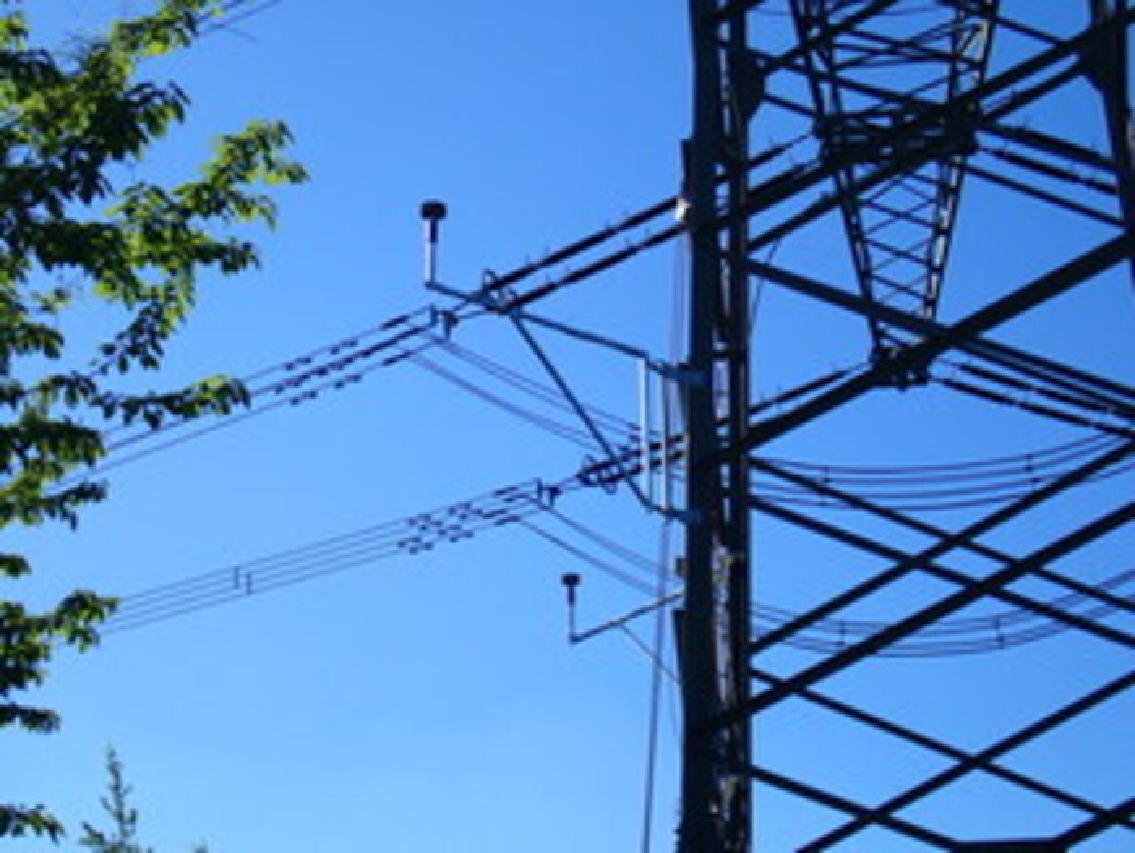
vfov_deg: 21.0
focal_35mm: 70
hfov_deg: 27.8
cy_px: 426
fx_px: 2297
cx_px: 568
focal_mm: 12.6
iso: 100
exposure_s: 1/500
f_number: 5.6
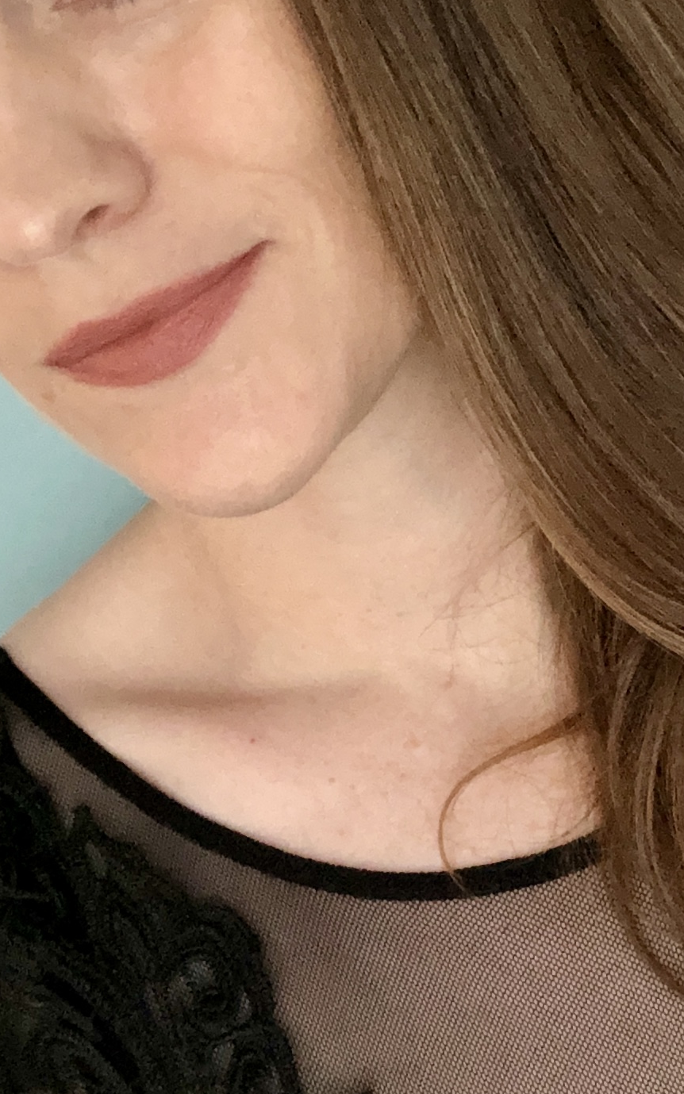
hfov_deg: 16.8
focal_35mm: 76
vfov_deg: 27.1
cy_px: 674
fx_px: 2267
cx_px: 672
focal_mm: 2.87
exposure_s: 1/40
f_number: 2.2
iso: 125
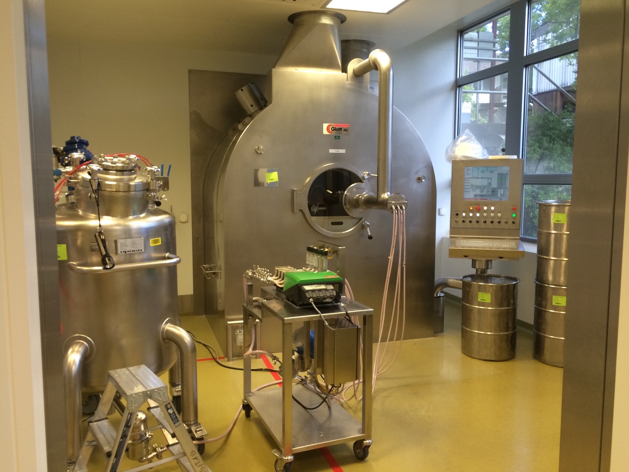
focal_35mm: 29
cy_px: 236
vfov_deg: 48.2
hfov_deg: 61.7
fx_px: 527
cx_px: 314
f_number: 2.2
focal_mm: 4.15
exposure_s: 1/33
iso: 50
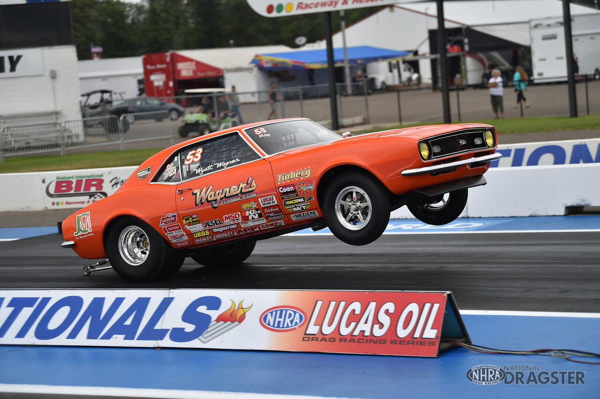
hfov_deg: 20.4
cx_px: 300
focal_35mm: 100
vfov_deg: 13.7
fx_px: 1665
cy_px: 200
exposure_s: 1/1000
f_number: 2.8
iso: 640
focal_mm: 100
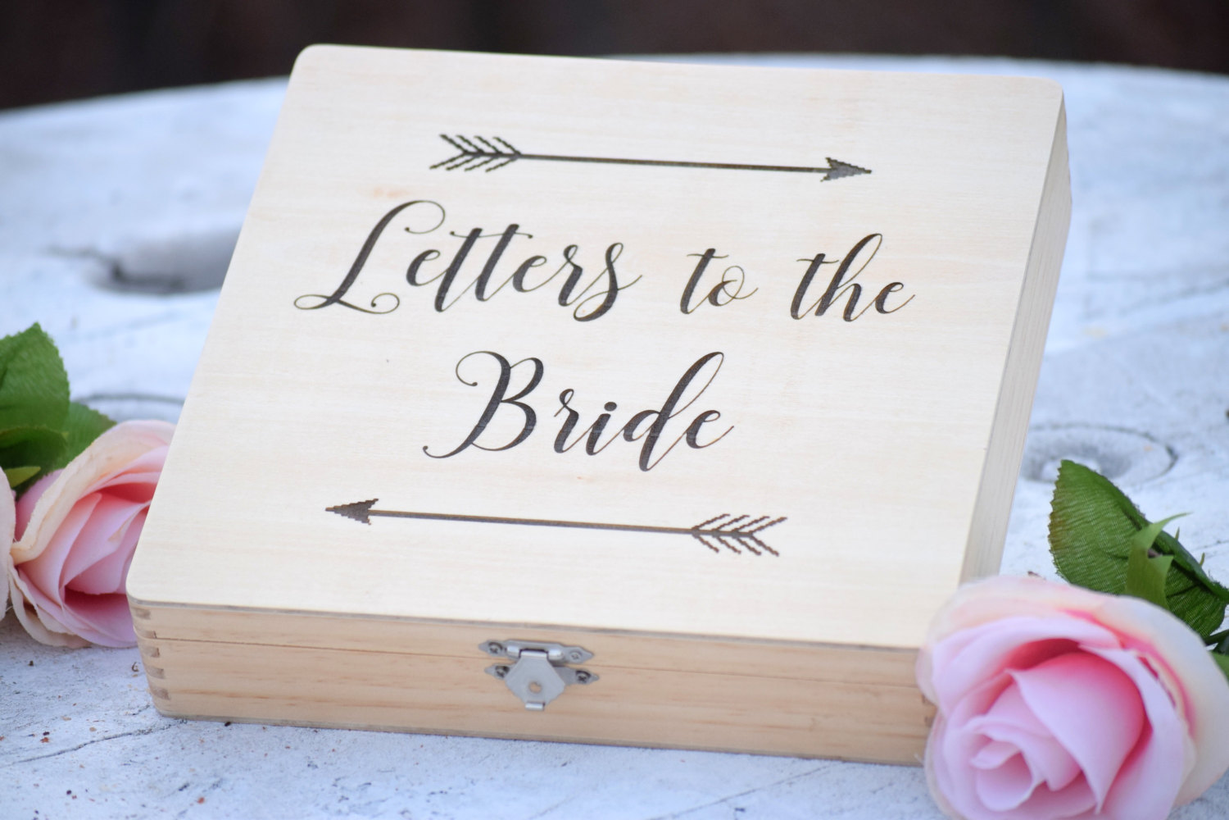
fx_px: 5632
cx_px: 614
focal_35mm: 165
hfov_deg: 12.5
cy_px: 410
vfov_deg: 8.3
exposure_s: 1/1000
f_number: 5
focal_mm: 110
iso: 800
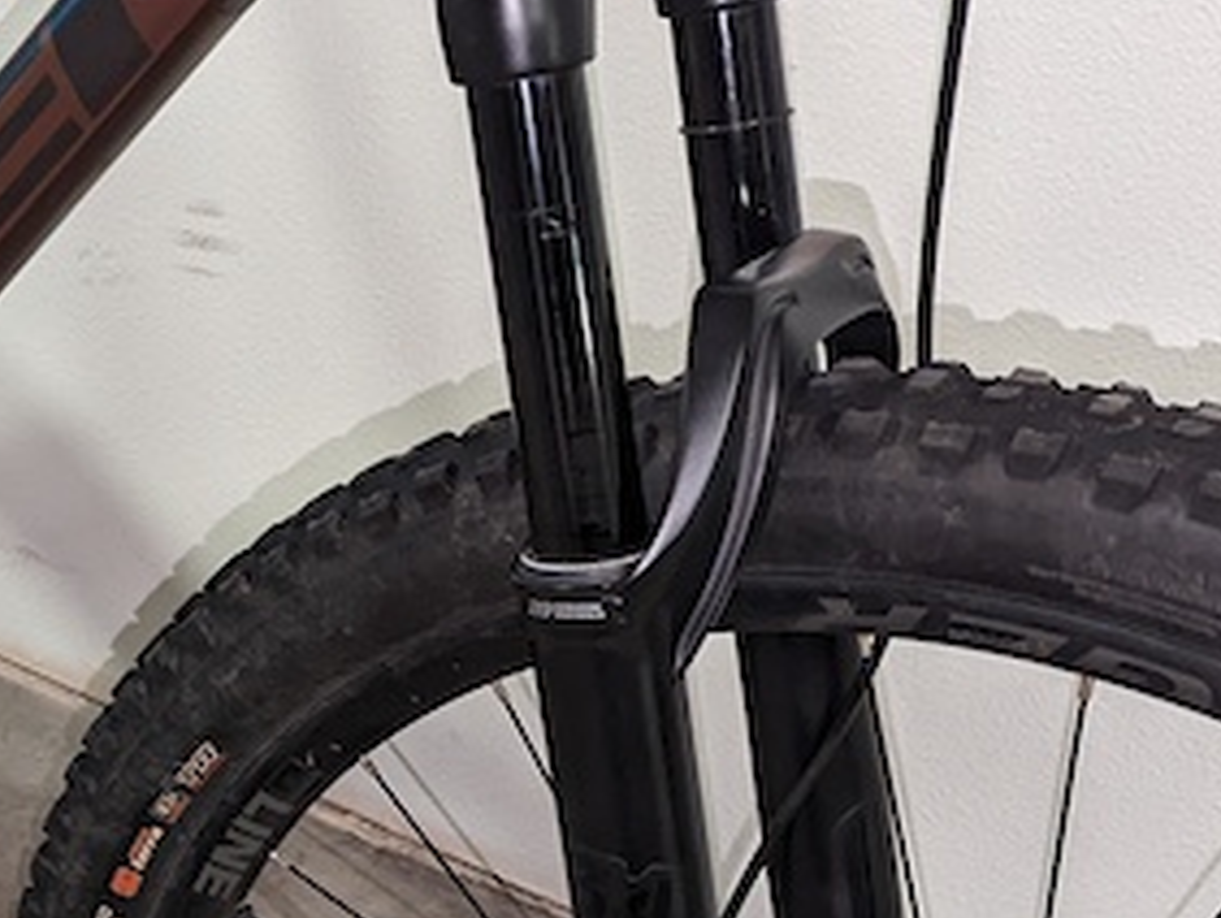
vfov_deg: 21.6
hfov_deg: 26.2
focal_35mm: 68
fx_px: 2401
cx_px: -139
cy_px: 537
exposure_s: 1/100
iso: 1166
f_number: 1.85
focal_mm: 6.81
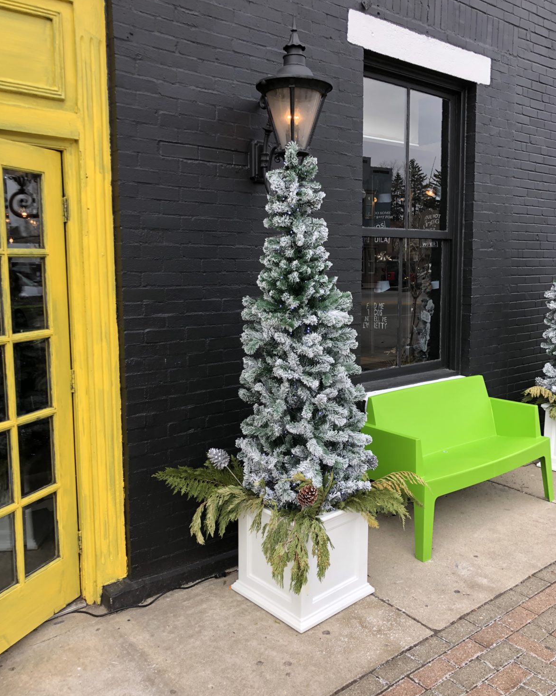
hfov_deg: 48.5
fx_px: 617
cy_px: 332
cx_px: 285
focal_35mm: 30
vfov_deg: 58.8
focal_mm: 3.99
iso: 20
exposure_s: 1/284
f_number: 1.8
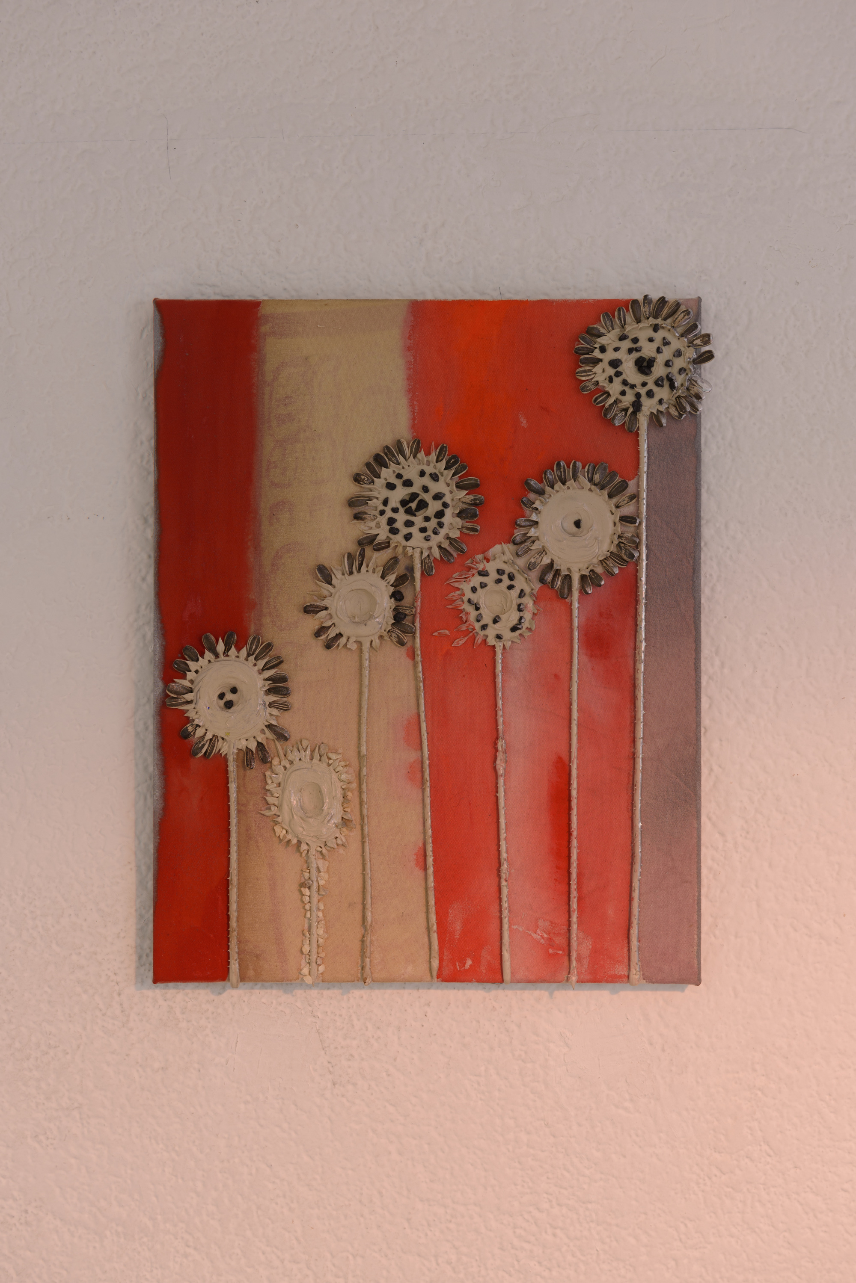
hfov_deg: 28.1
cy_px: 642
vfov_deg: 41.1
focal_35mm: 48
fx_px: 1712
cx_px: 428
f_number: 5.6
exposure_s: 1/1.25
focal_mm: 48
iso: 100
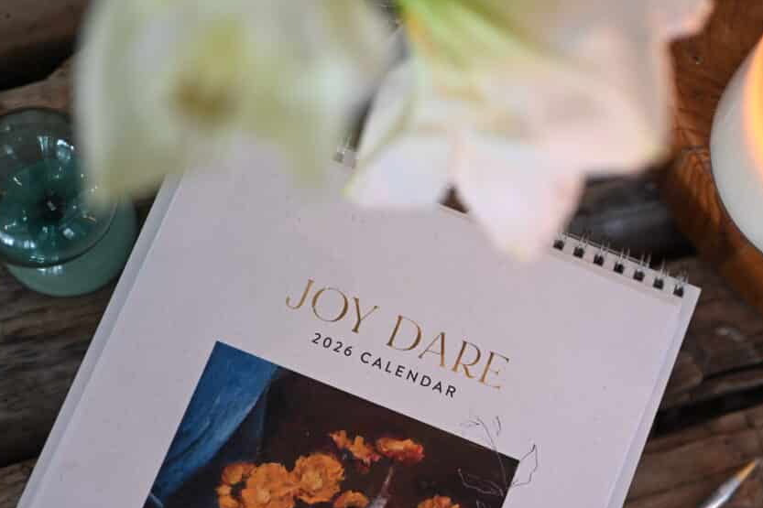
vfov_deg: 18.8
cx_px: 513
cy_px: 349
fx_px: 1526
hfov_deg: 27.9
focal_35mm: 72
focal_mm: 50
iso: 500
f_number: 2
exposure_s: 1/100
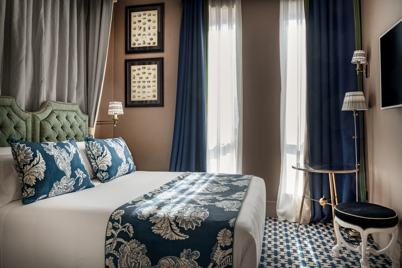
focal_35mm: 24
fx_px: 268
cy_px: 134
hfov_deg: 73.7
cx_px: 201
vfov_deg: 53.1
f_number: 11
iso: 64
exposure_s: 1/3
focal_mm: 24
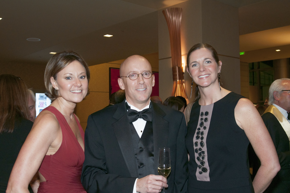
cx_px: 145
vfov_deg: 31.8
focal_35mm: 42
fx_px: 338
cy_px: 96
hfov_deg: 46.4
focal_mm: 28
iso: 200
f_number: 5.6
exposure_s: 1/80
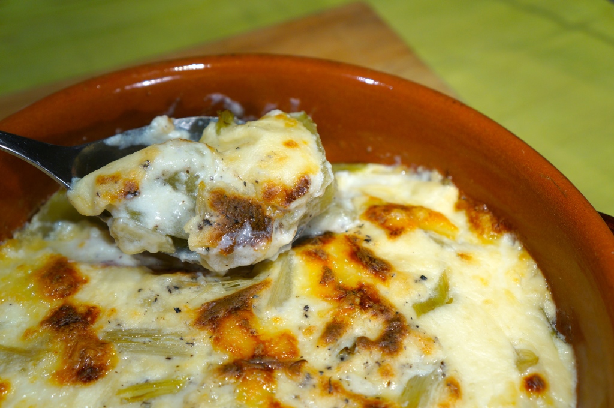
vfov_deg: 28.0
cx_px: 307
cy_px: 204
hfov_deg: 41.2
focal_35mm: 48
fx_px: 818
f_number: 4
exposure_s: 1/60
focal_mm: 32
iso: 250
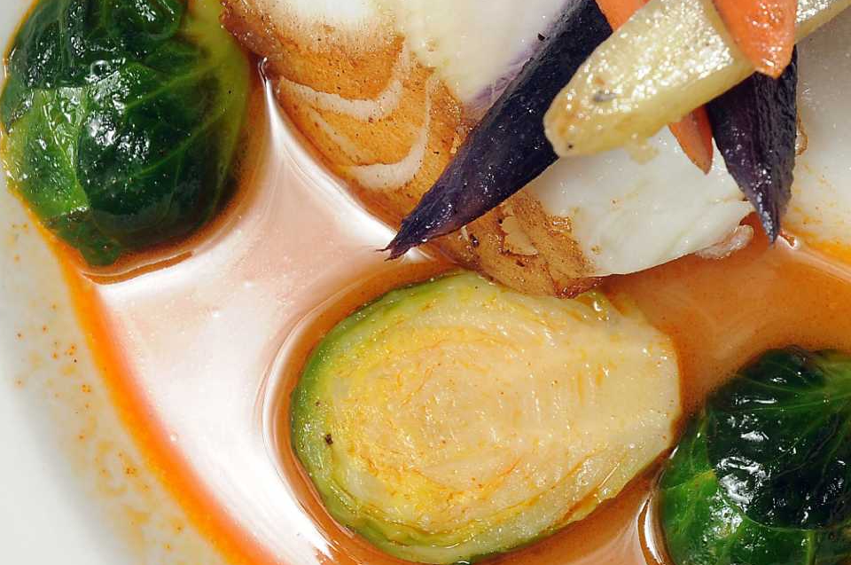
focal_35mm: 176
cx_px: 681
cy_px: 16
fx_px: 4156
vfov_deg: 7.7
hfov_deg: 11.6
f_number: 10
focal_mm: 55
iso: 400
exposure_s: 1/250
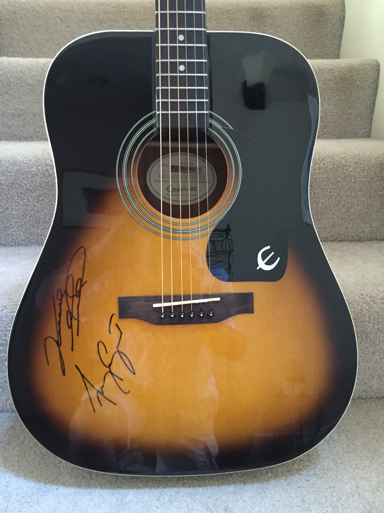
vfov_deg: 61.7
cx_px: 192
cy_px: 256
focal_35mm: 29
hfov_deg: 48.2
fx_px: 429
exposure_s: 1/15
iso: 500
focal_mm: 4.15
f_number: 2.2
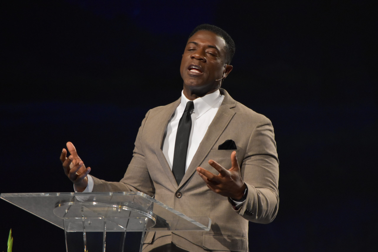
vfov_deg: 3.1
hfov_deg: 4.6
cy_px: 126
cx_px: 189
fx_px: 4726
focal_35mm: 450
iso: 2500
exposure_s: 1/160
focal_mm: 300
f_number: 5.6
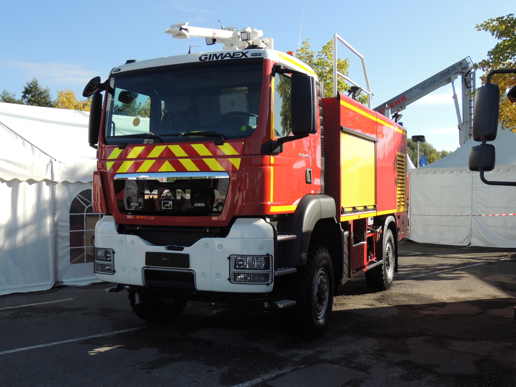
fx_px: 596
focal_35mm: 40
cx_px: 258
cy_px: 194
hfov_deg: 46.8
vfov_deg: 36.0
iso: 100
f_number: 3.3
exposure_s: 1/800
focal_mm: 7.1
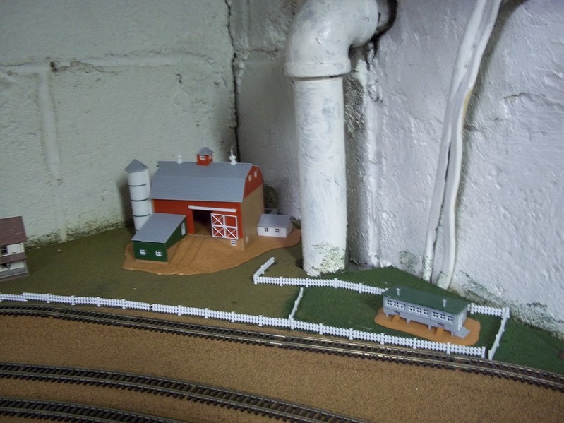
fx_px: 586
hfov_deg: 51.4
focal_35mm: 36
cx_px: 282
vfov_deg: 39.6
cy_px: 212
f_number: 3.1
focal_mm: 6.5
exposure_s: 1/8
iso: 168
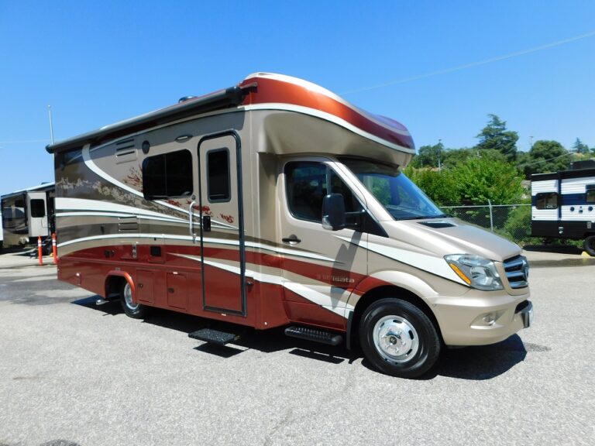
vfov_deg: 58.9
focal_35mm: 23
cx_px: 298
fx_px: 395
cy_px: 223
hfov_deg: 73.9
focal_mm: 4
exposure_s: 1/400
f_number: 6
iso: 125
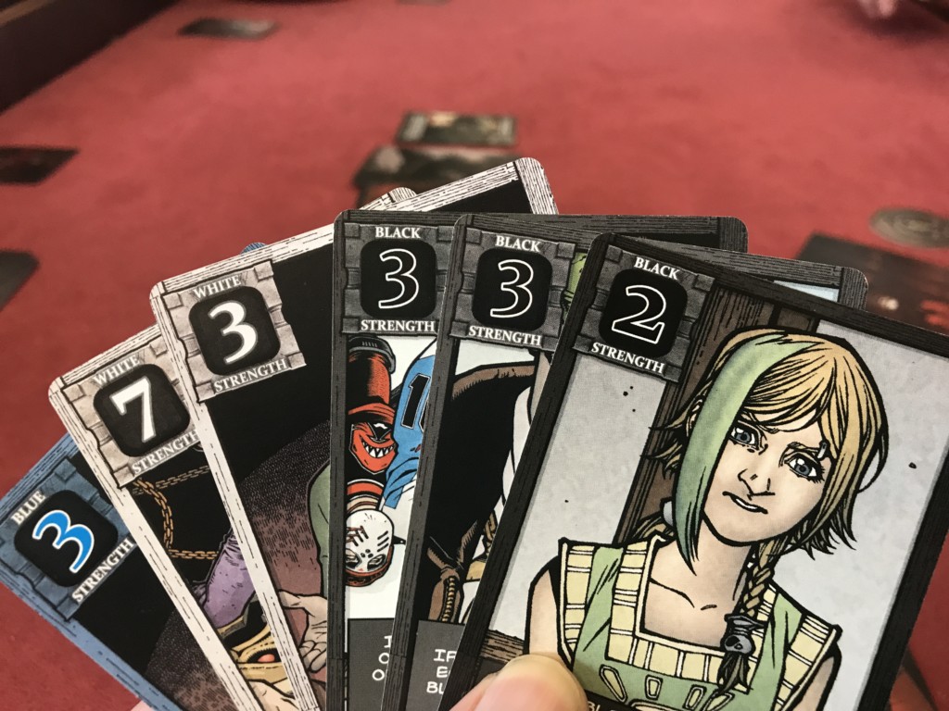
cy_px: 356
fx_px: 768
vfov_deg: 49.7
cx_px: 474
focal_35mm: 28
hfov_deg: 63.4
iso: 40
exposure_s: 1/33
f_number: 1.8
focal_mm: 3.99
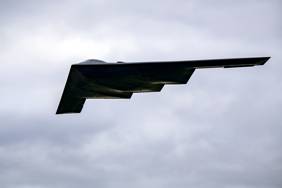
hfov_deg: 17.1
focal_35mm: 120
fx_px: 940
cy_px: 94
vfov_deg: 11.4
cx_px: 141
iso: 100
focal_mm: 120
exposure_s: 1/1250
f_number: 4
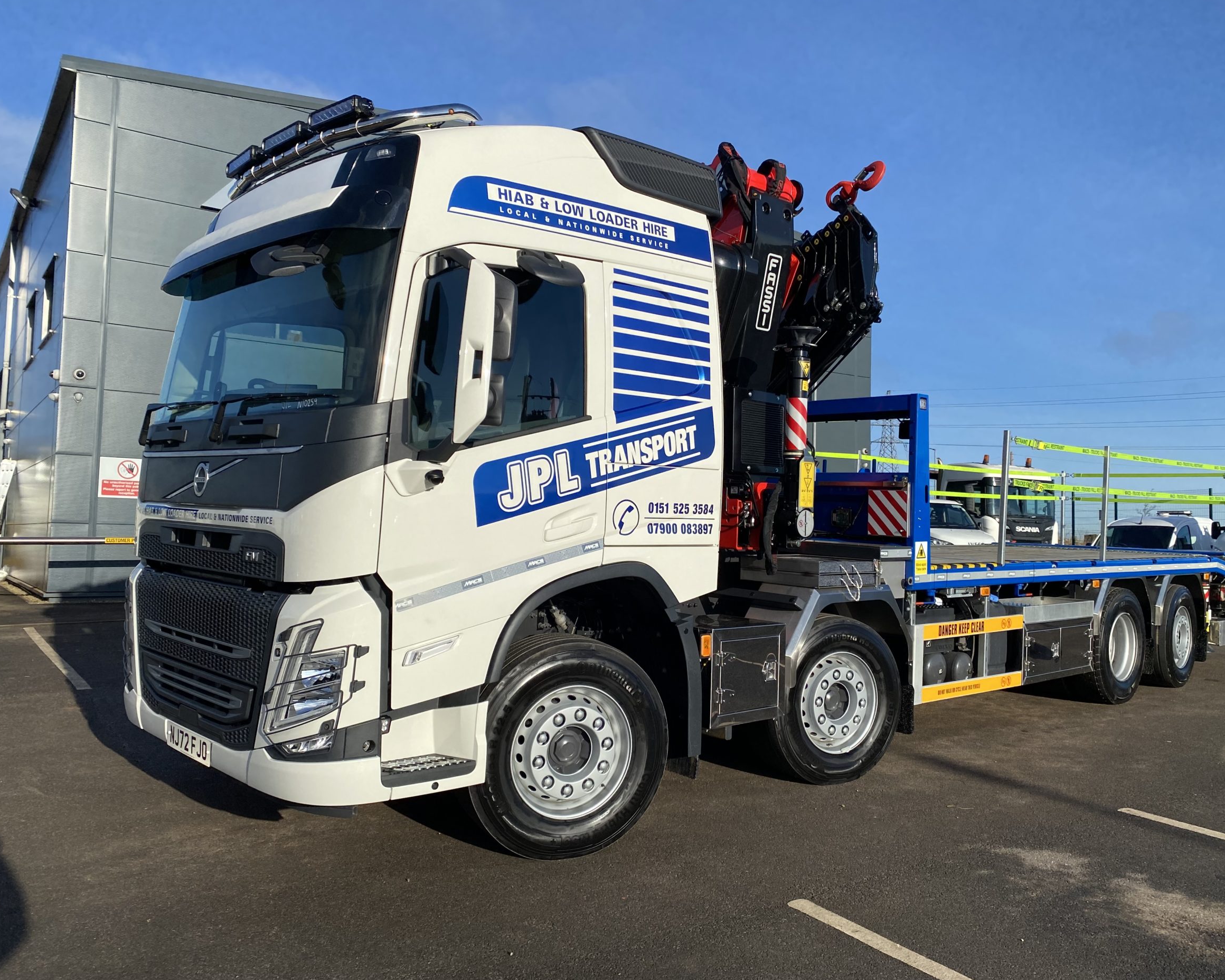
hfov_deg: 62.1
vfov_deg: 51.5
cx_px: 654
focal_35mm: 28
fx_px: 1015
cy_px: 475
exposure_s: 1/3846
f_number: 1.8
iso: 32
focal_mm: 4.25
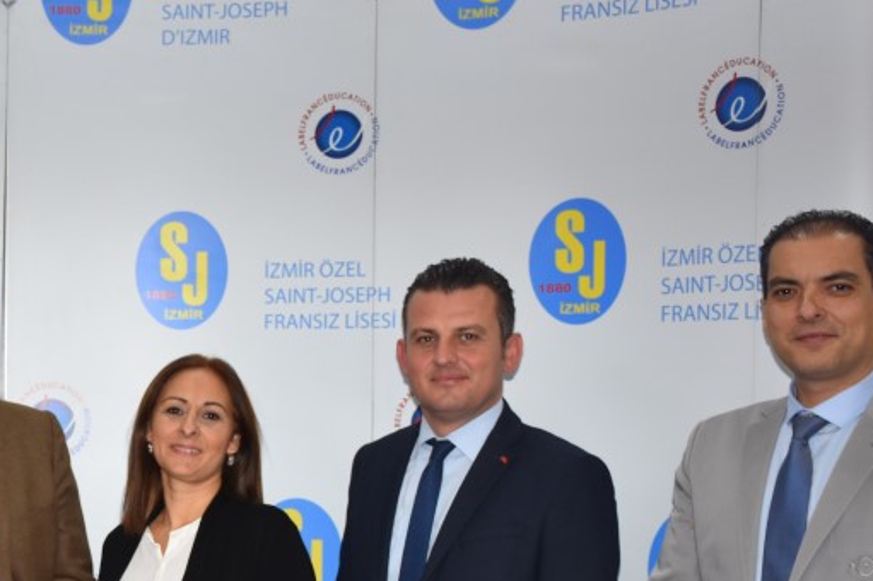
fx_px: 2133
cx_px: 10
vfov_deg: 15.4
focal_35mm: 88
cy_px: 477
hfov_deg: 22.3
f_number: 4
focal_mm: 26
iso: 560
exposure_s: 1/60
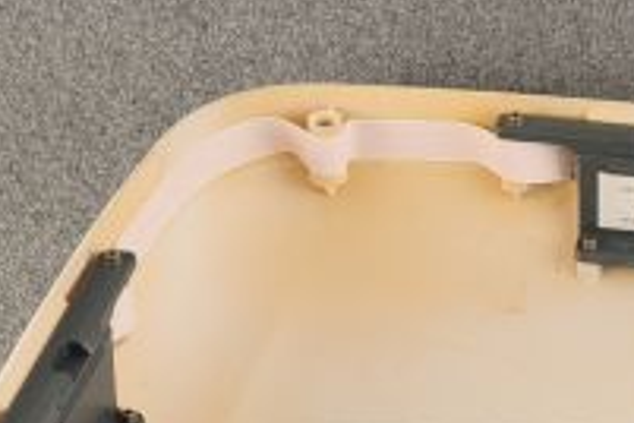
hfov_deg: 13.7
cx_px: 565
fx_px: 2624
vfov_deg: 9.1
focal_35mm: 149
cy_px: 507
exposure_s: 1/160
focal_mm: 50
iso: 1600
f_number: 13
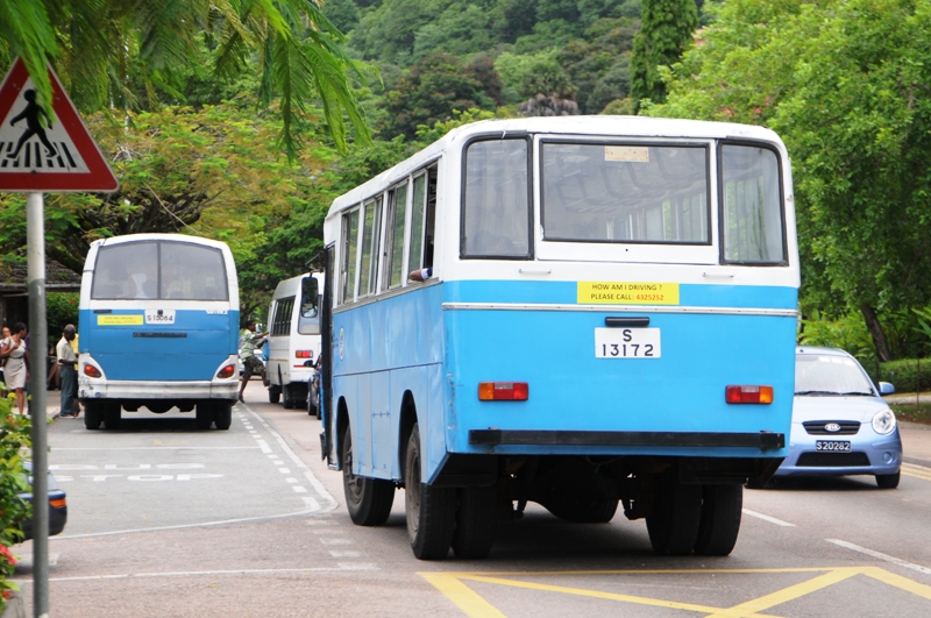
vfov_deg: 12.1
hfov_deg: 18.2
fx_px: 2905
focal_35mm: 112
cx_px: 466
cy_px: 309
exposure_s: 1/320
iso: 250
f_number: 6.3
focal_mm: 75
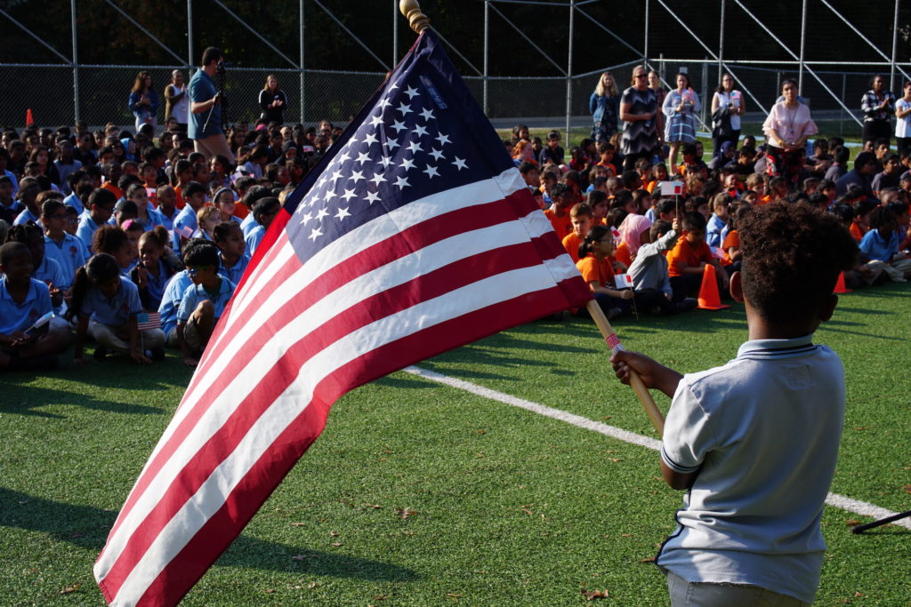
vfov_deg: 25.8
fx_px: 1329
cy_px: 304
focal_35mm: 52
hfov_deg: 37.8
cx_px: 456
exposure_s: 1/125
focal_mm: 35
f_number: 8
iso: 100
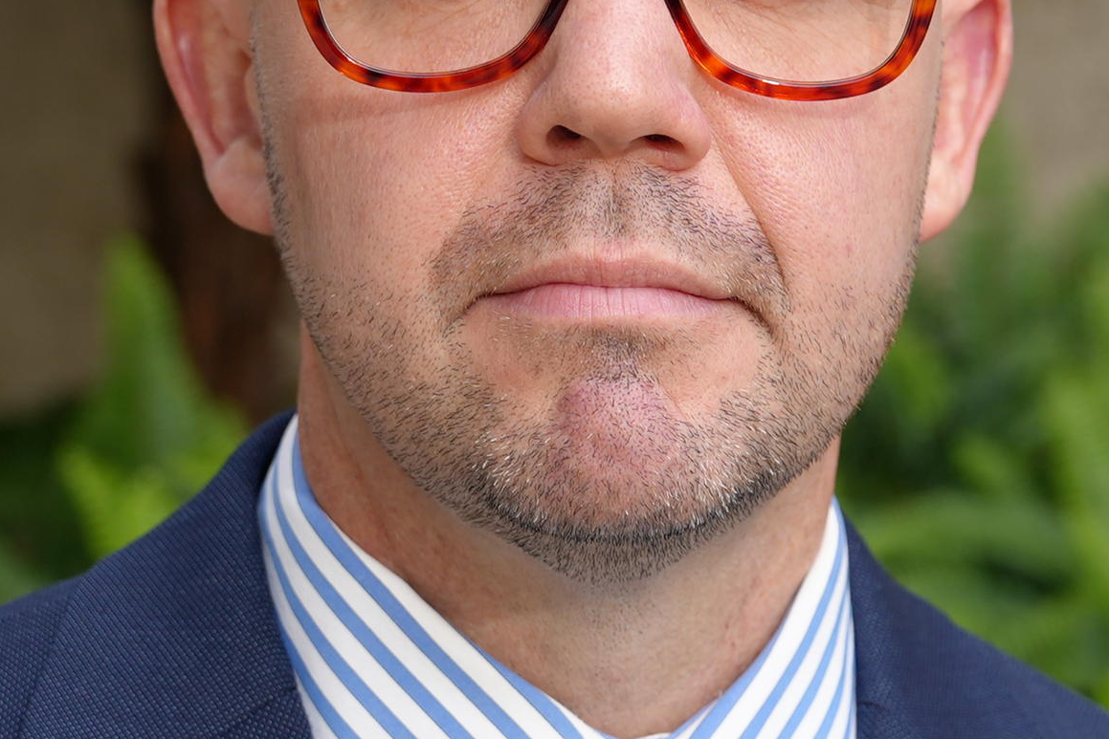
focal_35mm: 151
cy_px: 810
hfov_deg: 13.5
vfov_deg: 9.0
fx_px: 4652
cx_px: 835
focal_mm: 35
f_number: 4
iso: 160
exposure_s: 1/160
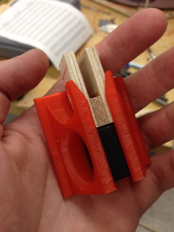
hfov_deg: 42.9
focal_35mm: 33
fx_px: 221
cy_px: 116
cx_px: 87
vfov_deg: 55.4
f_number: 2.4
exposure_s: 1/30
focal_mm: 4.12
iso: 64
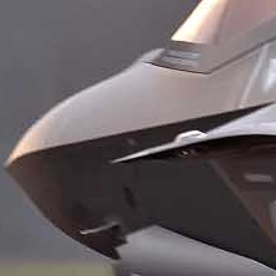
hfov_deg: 0.4
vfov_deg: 0.4
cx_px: 1097
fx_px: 35442
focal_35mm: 3929
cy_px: -46
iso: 400
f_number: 5.6
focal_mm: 500
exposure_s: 1/400
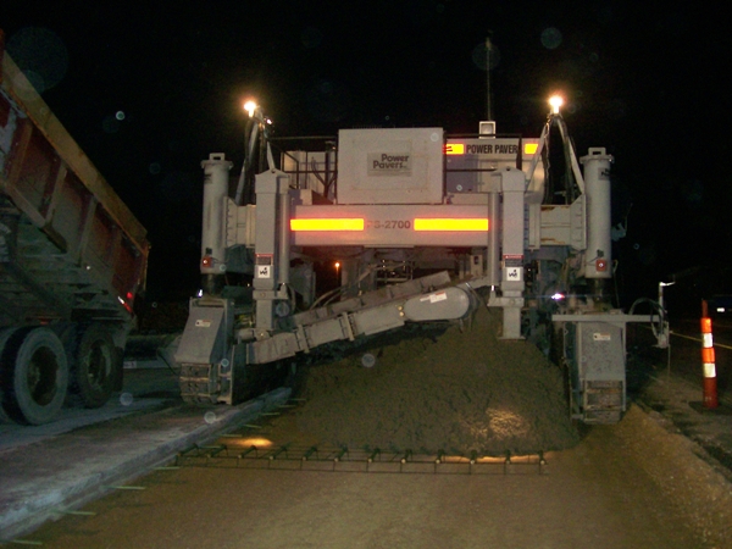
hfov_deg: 51.4
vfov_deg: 39.7
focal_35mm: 36
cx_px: 366
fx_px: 761
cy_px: 274
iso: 140
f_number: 2.7
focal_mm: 6
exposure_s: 1/64
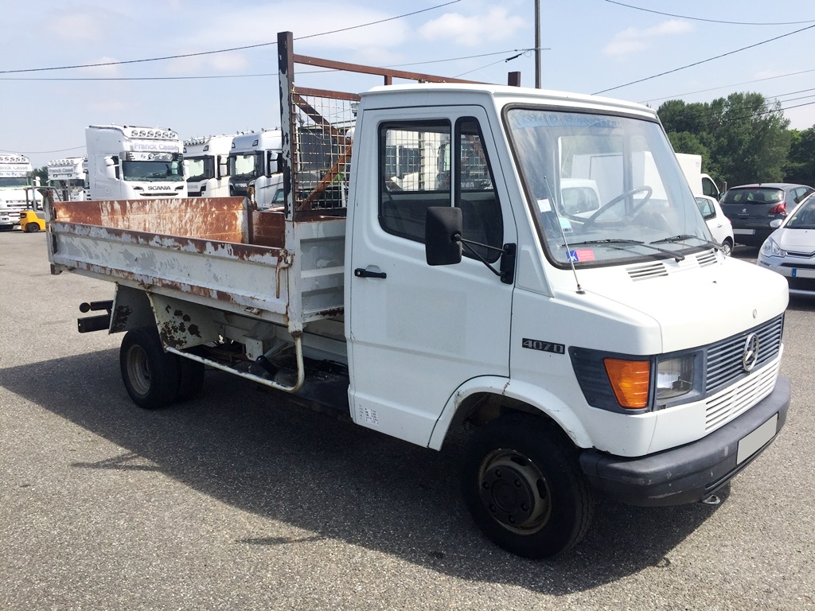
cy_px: 306
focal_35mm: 29
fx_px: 683
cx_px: 408
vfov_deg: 48.2
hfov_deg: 61.7
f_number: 2.2
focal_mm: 4.15
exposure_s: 1/1980
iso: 32
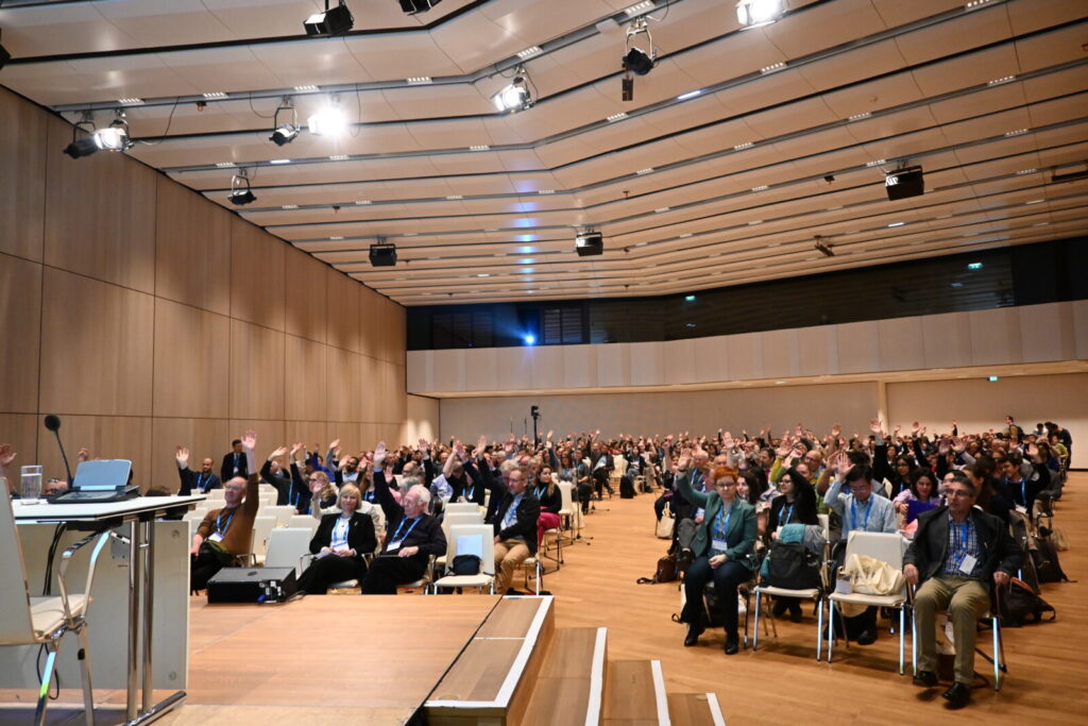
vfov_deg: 53.1
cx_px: 544
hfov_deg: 73.7
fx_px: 725
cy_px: 363
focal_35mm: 24
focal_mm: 16
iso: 2200
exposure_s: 1/125
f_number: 3.5
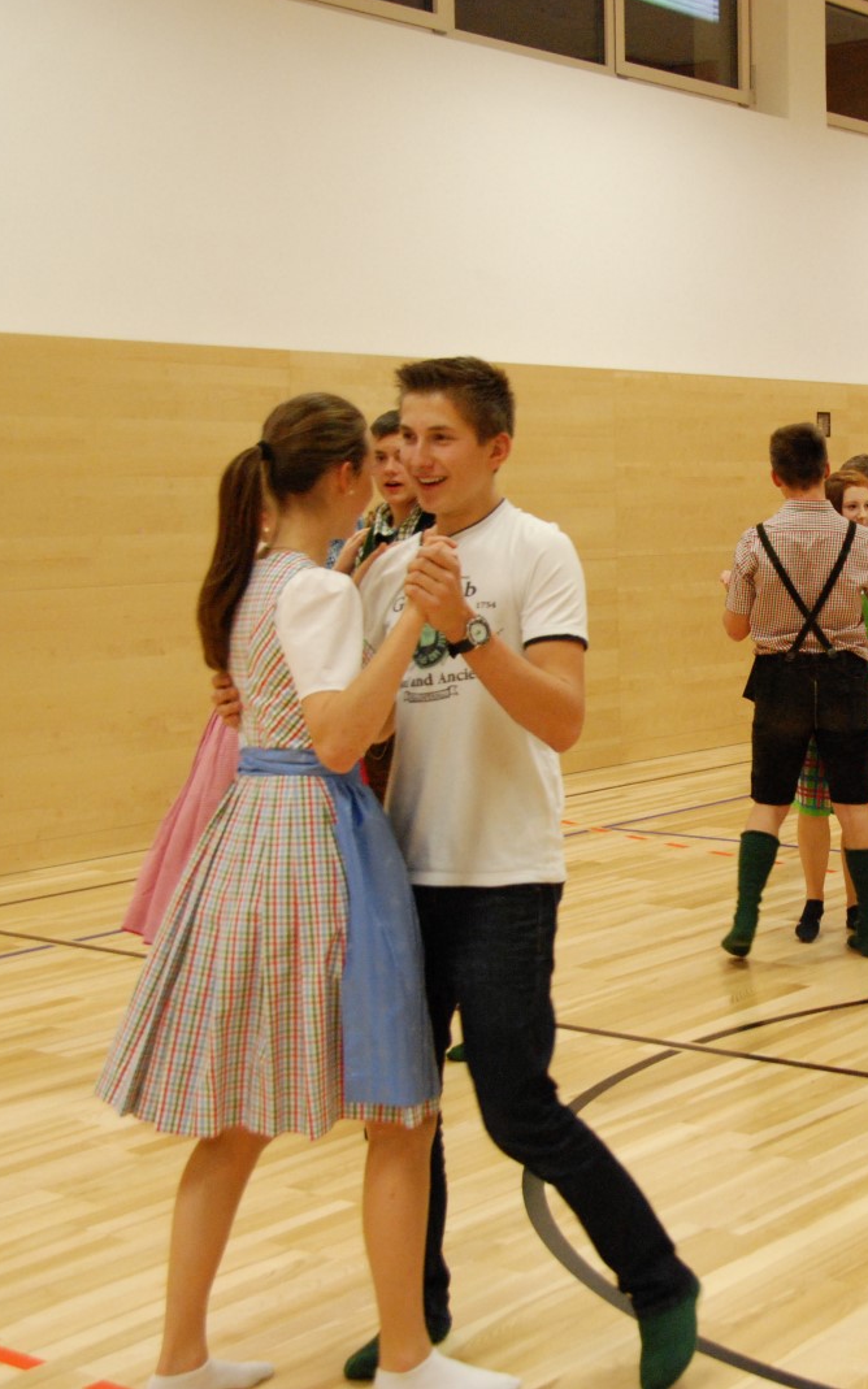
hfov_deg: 21.9
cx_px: 808
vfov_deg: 35.2
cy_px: 689
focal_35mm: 58
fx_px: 2187
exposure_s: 1/125
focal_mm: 25
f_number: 5.6
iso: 1250
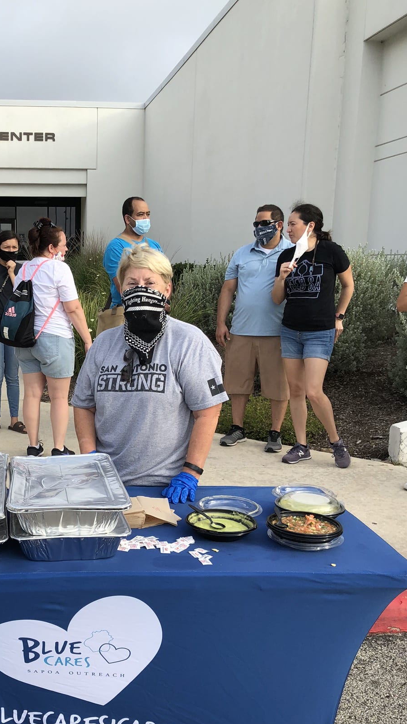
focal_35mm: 39
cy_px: 426
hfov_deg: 29.5
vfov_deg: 51.3
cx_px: 67
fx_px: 748
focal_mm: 4
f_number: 1.8
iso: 20
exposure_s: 1/714
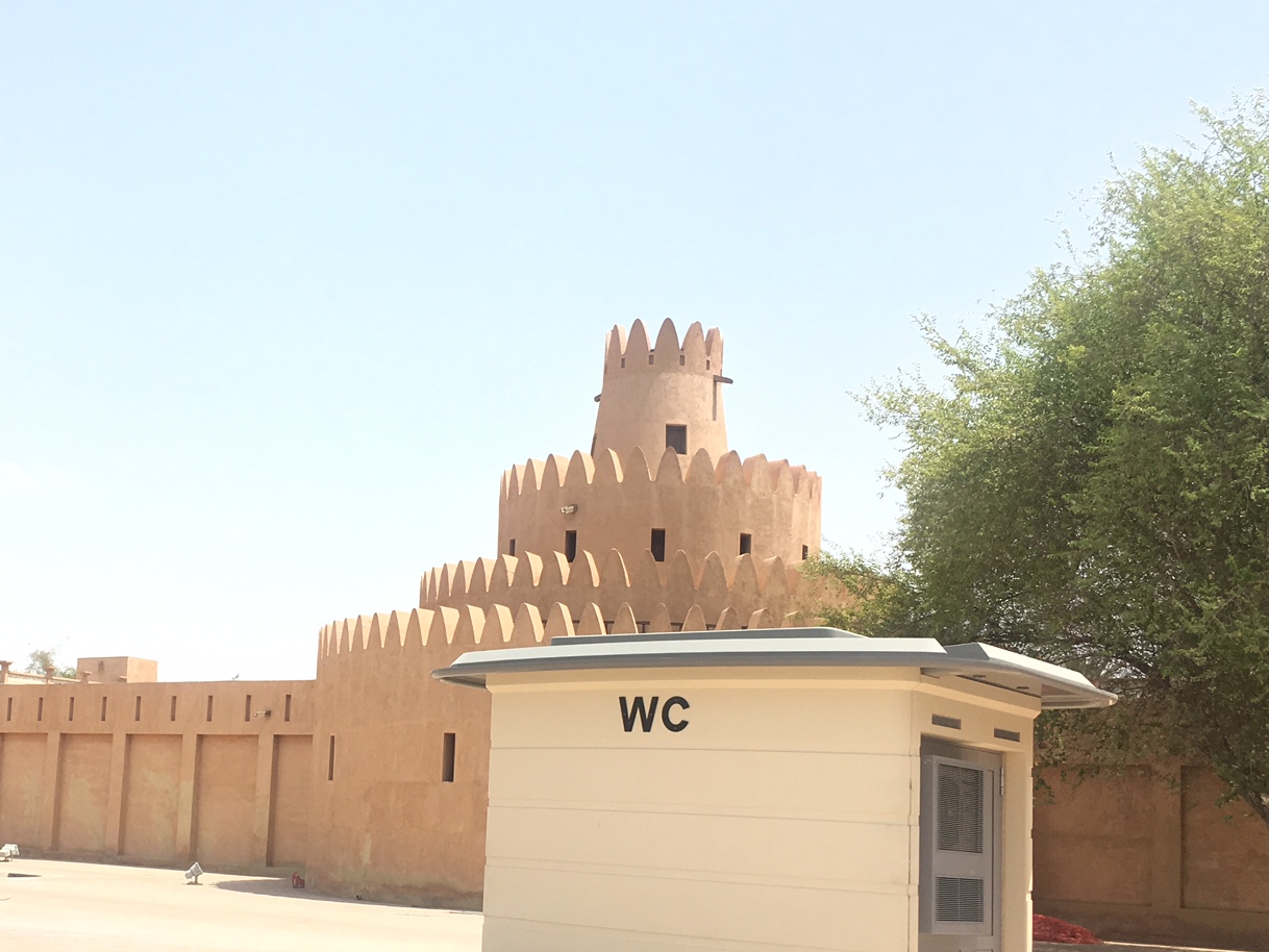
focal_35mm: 48
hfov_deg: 38.5
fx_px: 1760
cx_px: 293
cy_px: 634
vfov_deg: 30.1
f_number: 2.2
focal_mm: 4.15
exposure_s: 1/1148
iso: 25
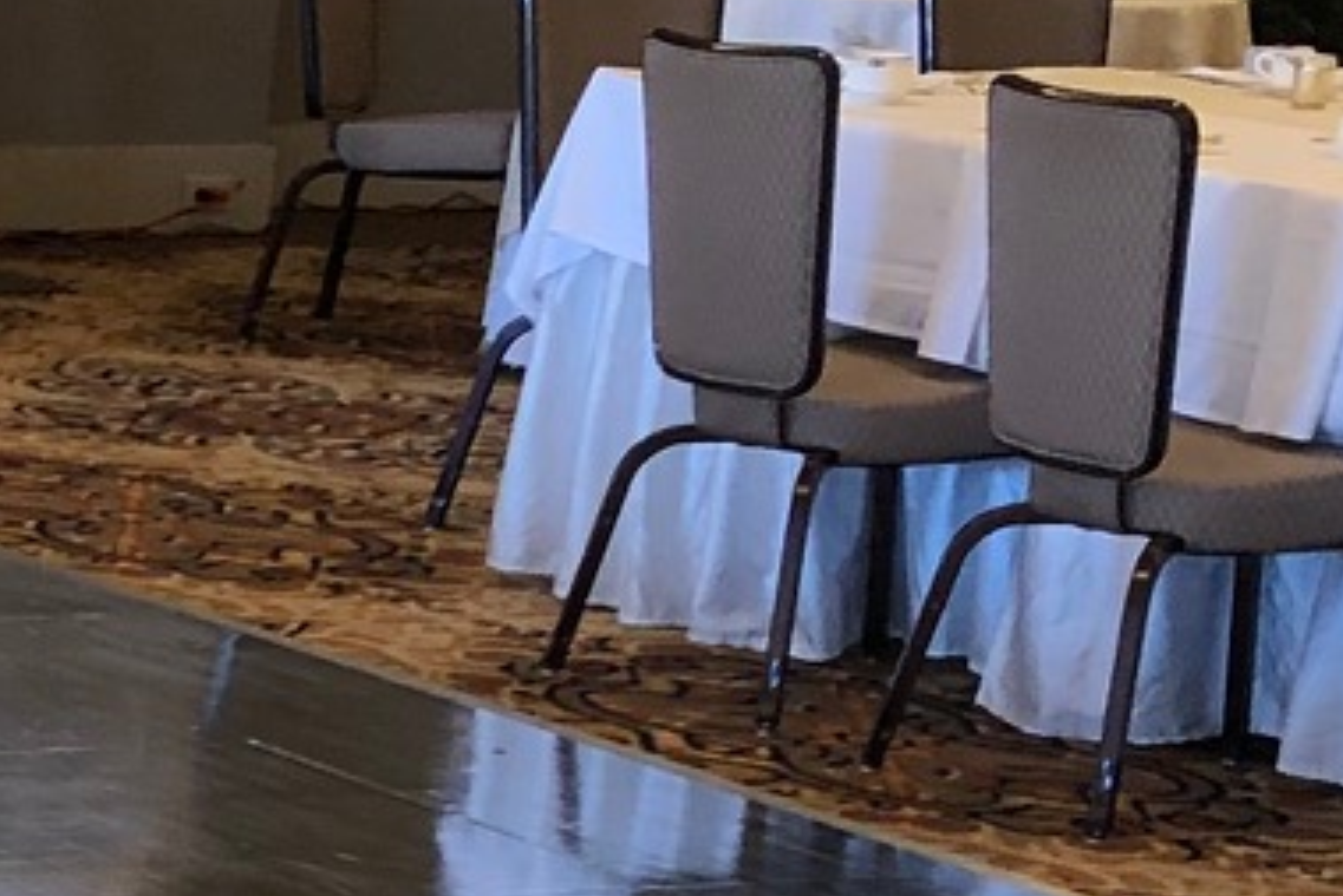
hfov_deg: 12.1
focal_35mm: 155
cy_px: 1735
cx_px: -1084
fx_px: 5784
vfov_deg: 8.4
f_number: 1.8
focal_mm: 3.99
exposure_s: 1/24
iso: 32
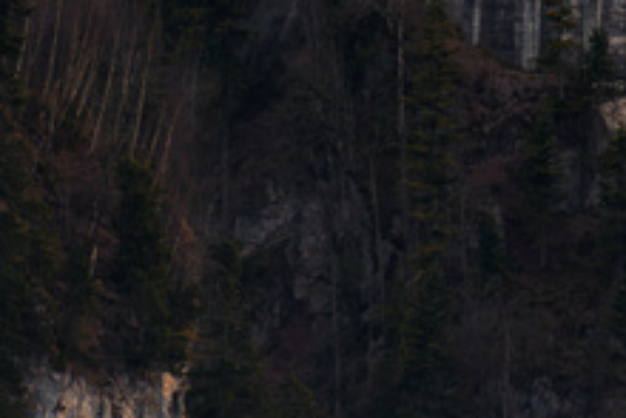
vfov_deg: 1.3
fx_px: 18548
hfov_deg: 1.9
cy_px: -688
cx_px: 1272
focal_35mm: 1066
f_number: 4.8
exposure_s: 1/10
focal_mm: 145
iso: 100
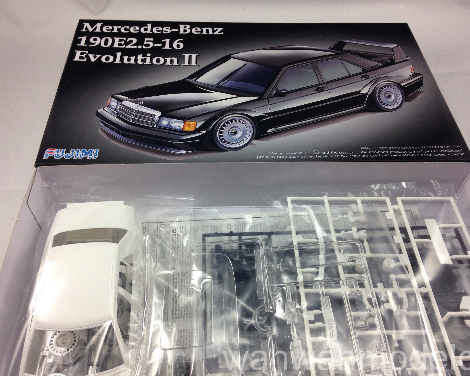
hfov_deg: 51.5
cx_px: 242
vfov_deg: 42.2
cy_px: 188
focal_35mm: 35
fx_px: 487
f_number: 2.4
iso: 80
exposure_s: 1/100
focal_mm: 4.13
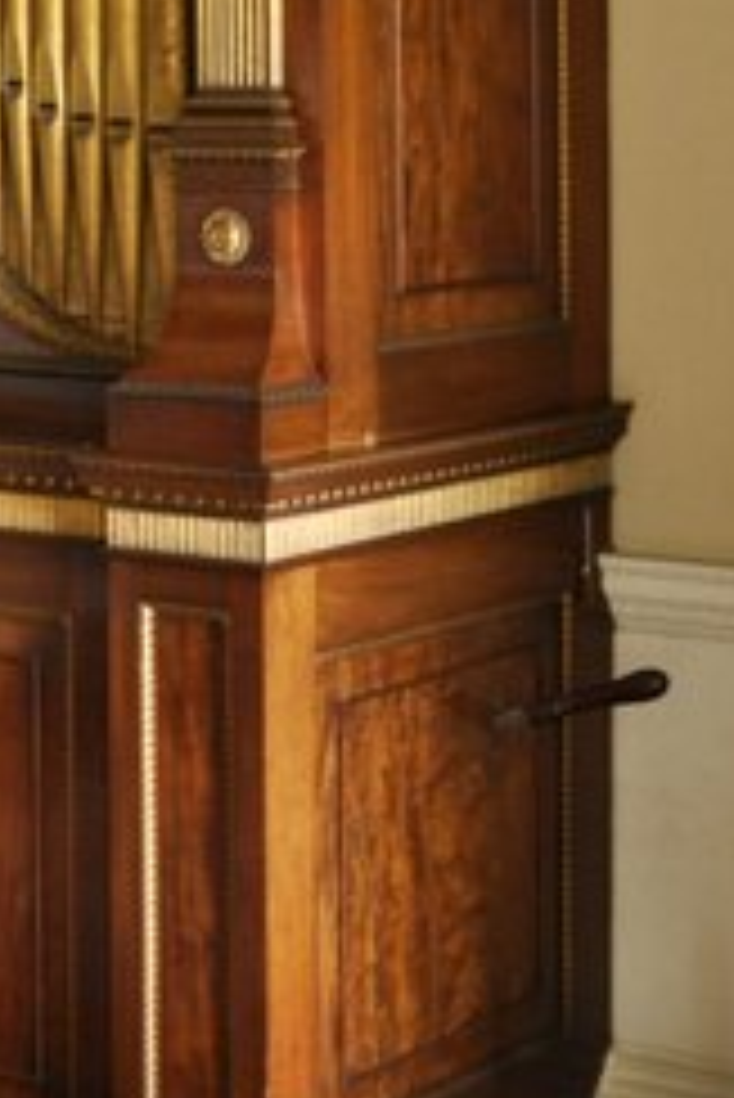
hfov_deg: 12.5
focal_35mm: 108
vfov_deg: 18.5
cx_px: -45
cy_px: 68
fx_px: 3298
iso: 800
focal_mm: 22
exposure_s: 1/20
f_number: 3.8
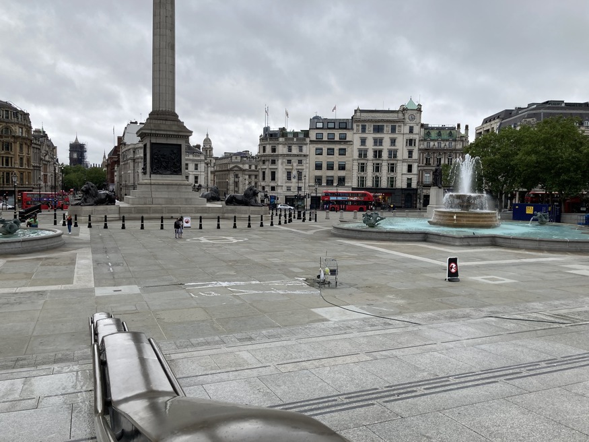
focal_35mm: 28
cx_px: 294
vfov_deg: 49.7
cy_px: 221
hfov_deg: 63.5
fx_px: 476
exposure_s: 1/727
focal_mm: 3.99
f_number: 1.8
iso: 20
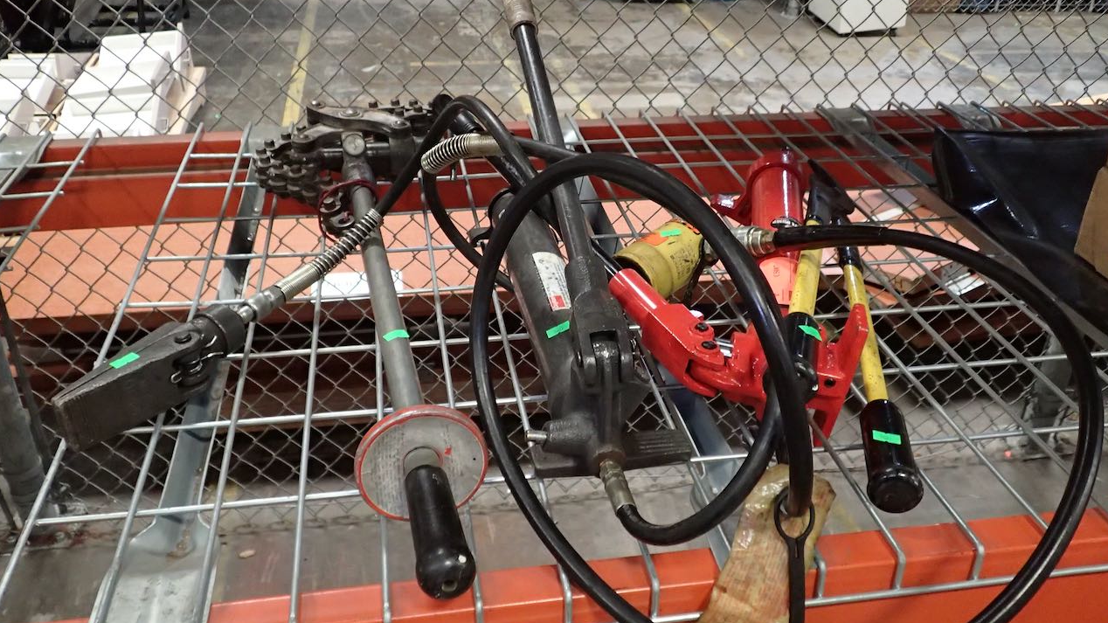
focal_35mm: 33
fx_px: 969
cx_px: 557
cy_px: 341
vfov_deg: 35.6
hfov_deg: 59.5
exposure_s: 1/30
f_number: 2.3
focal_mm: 5.5
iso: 640
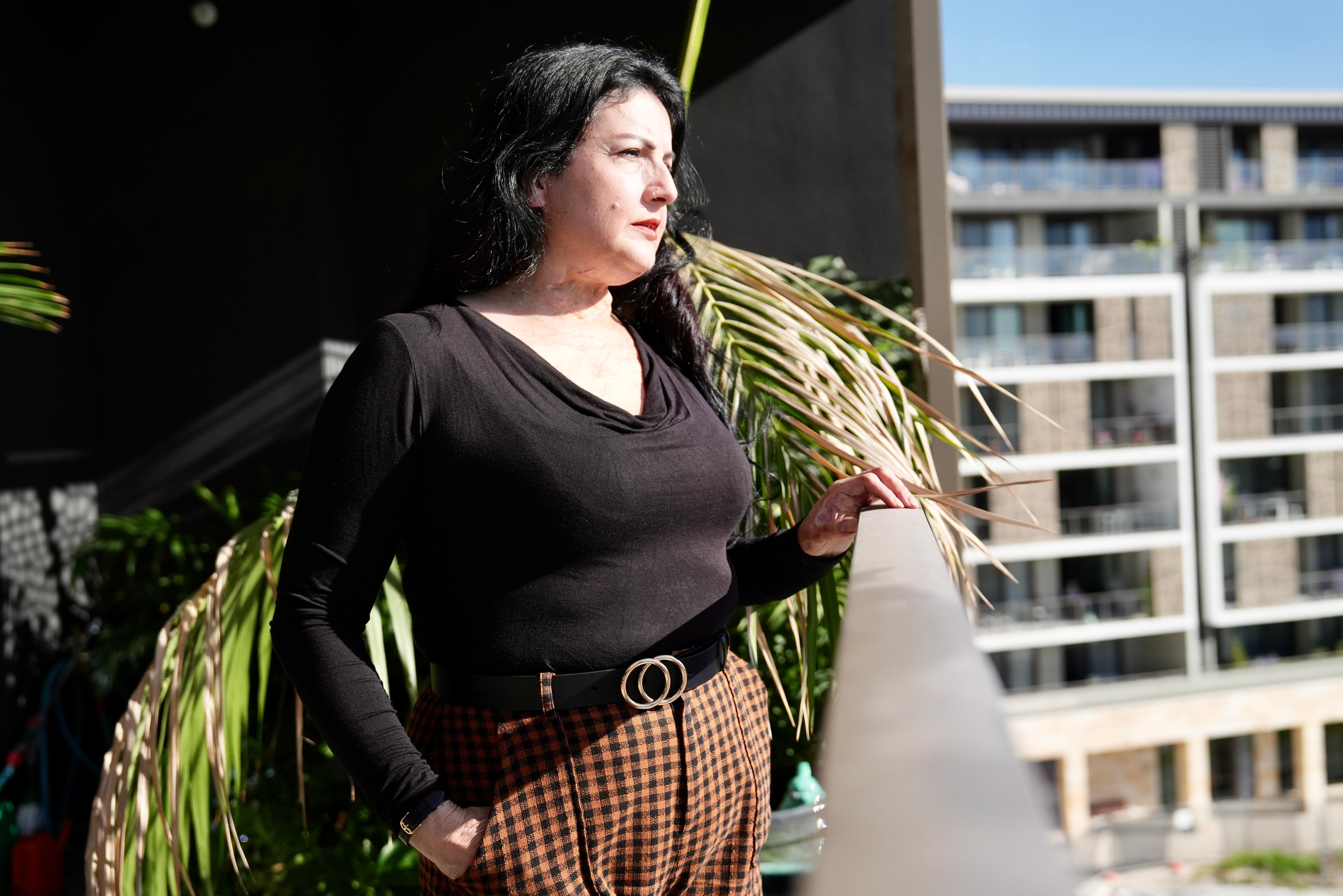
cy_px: 448
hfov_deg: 51.9
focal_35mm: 37
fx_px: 1380
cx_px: 672
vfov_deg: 35.9
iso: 800
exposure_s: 1/250
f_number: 2.8
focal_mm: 37
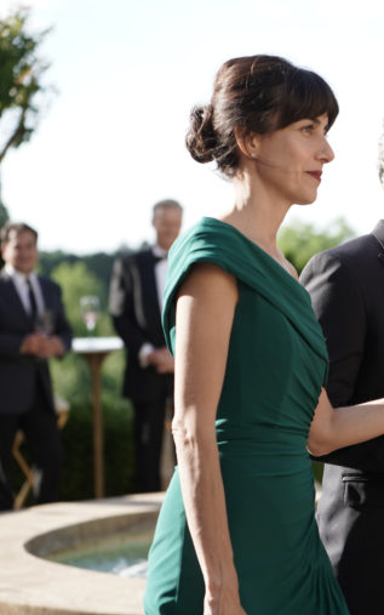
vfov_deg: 19.3
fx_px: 1808
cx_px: 426
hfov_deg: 11.9
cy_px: 306
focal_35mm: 108
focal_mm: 70
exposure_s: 1/500
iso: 125
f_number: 3.2
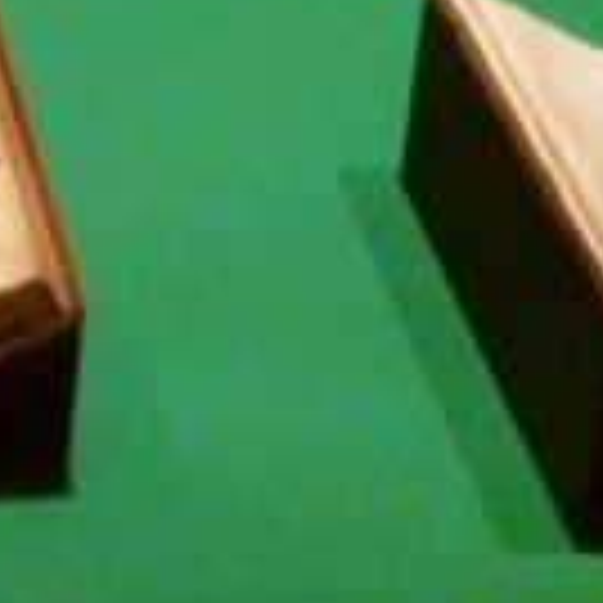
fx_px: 2897
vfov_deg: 11.5
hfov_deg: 11.3
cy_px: -202
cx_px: -346
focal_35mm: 147
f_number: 2.2
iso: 320
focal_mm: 4.15
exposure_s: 1/15
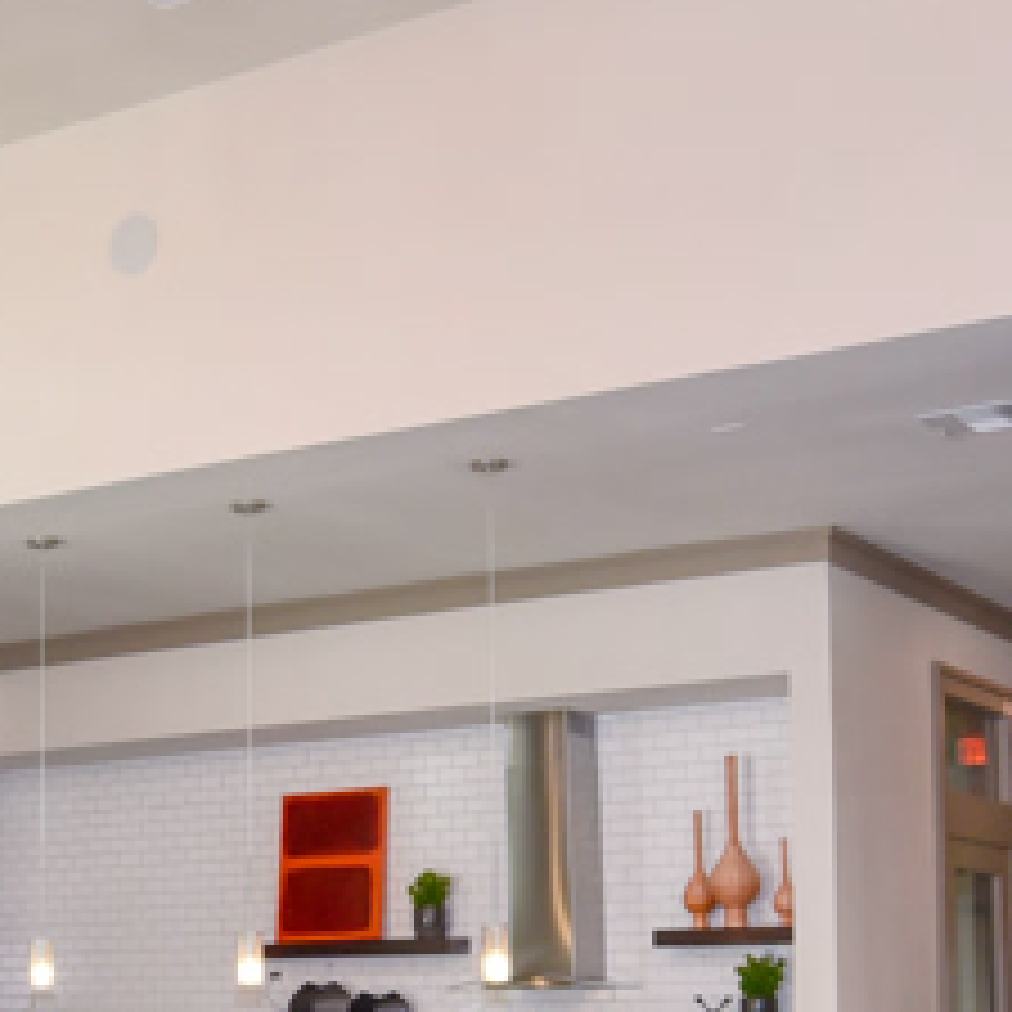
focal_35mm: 68
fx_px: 2249
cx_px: 166
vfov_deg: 24.7
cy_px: 895
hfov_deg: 24.8
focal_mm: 18
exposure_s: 1/125
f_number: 5.6
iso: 800
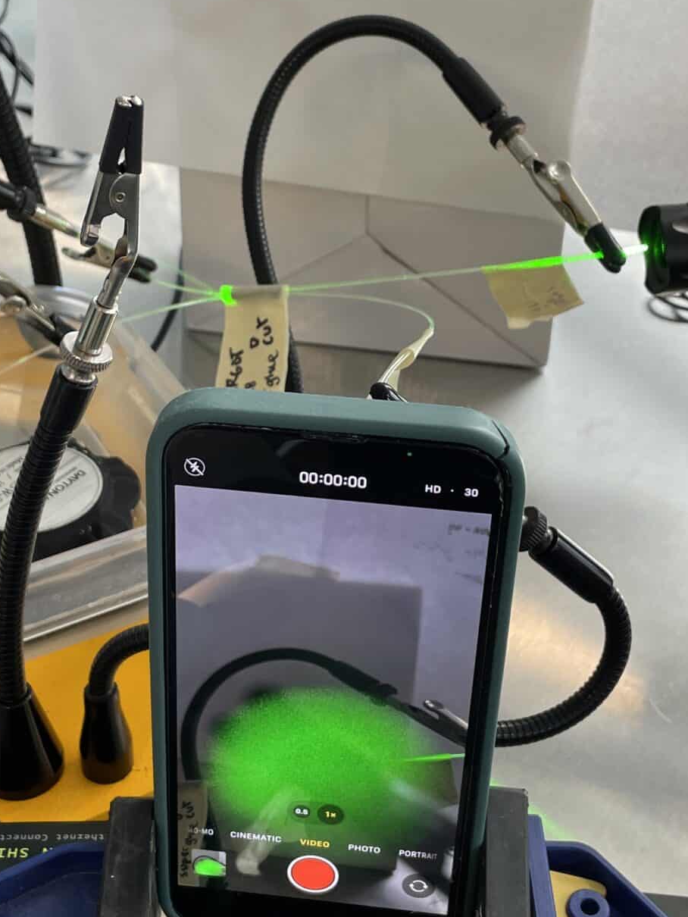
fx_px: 1457
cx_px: 328
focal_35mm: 55
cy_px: 402
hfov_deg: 26.6
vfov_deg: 34.9
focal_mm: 4.2
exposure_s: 1/100
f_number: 1.6
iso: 64
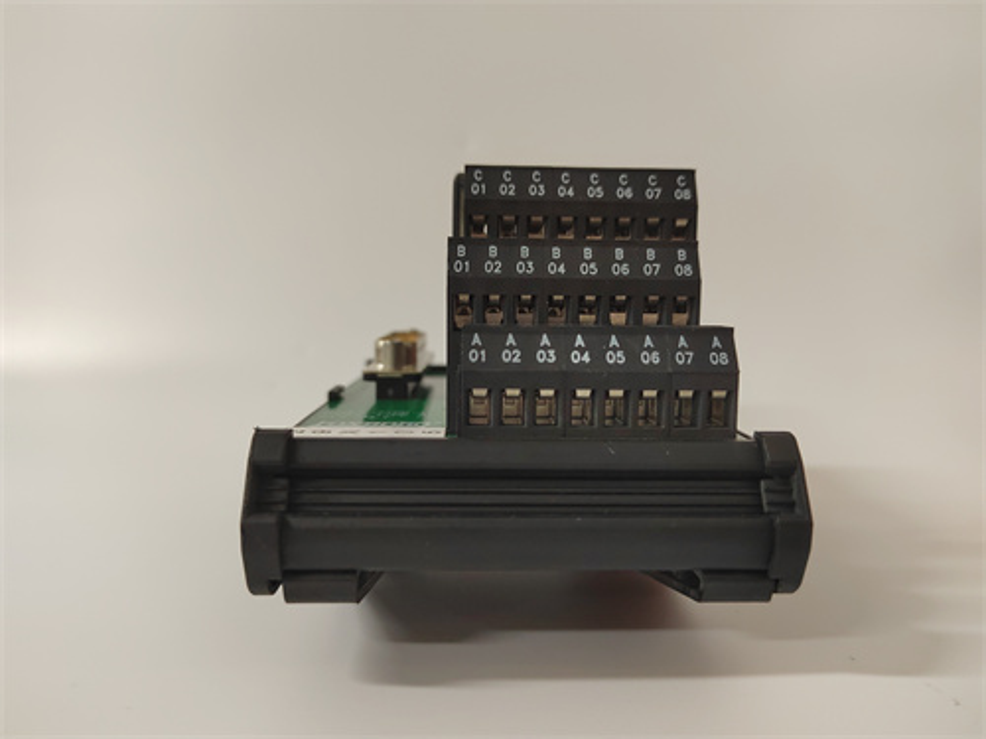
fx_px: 655
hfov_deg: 73.9
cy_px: 370
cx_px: 493
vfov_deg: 58.9
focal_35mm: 23
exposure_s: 1/120
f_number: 1.9
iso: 2981
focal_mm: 5.52
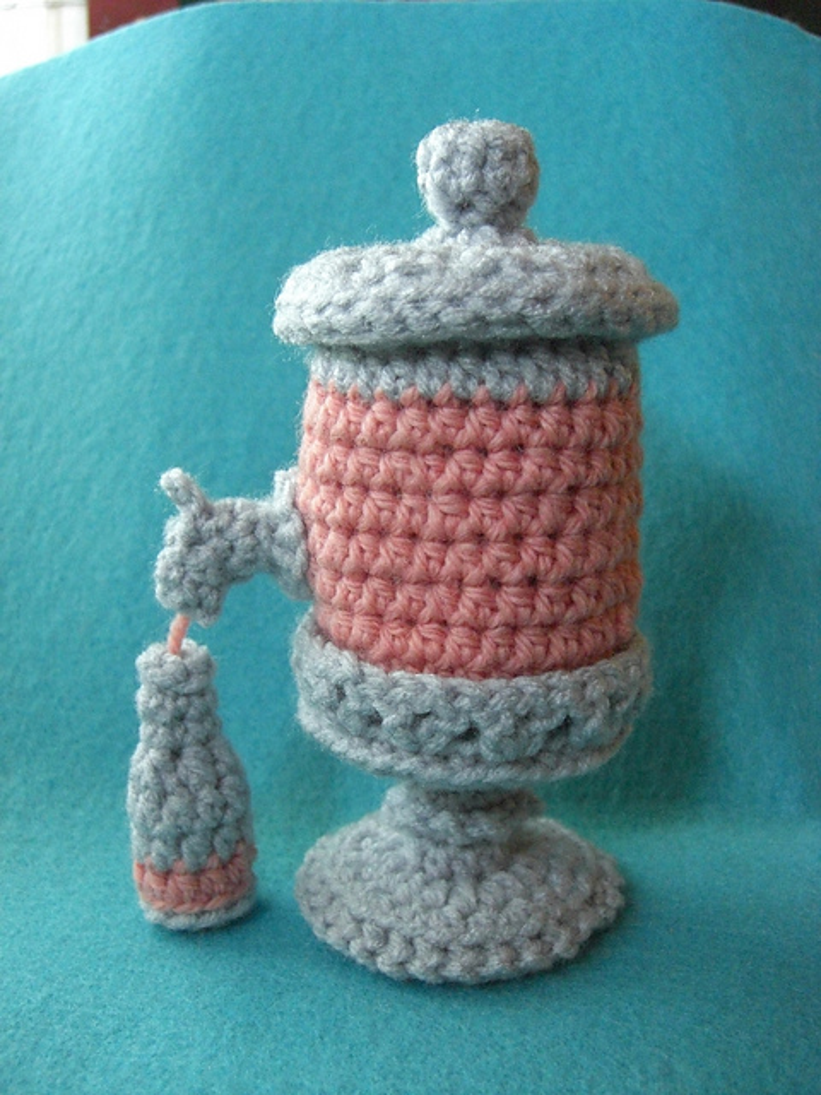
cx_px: 410
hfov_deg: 37.7
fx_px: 1202
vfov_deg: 49.0
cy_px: 548
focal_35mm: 38
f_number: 2.8
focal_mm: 7.9
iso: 800
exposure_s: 1/100
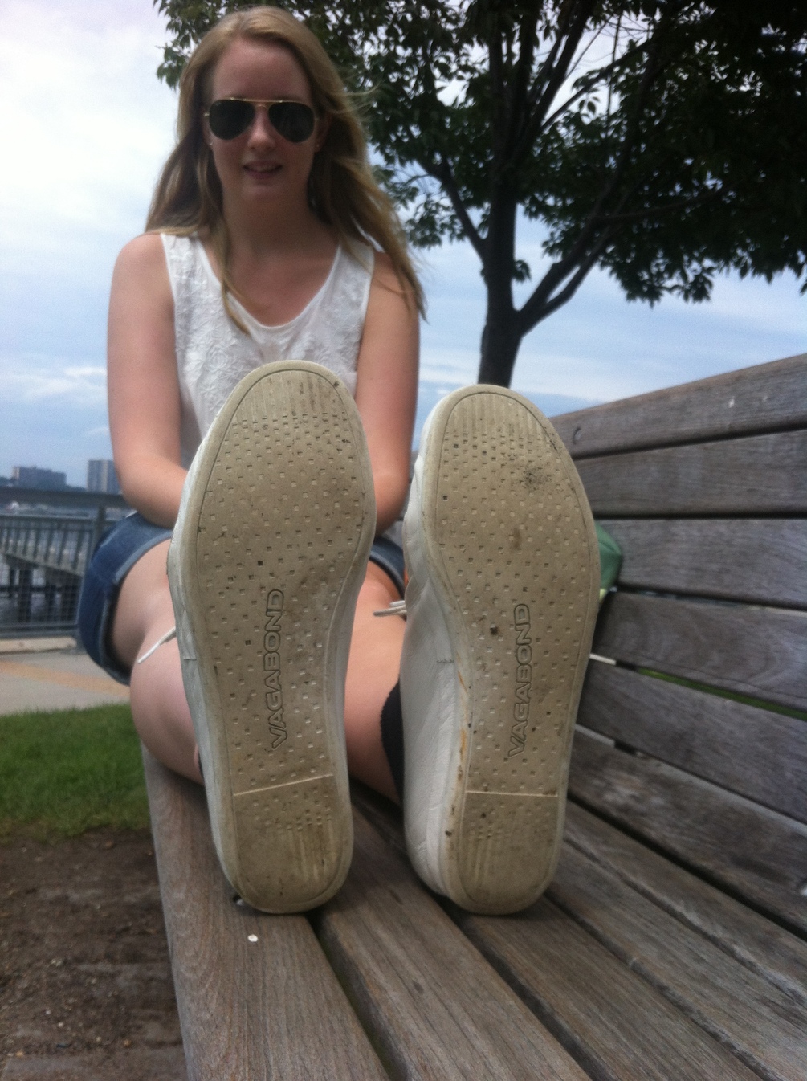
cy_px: 540
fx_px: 1091
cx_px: 404
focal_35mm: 35
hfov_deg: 40.6
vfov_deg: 52.7
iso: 80
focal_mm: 3.85
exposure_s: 1/1436
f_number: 2.8
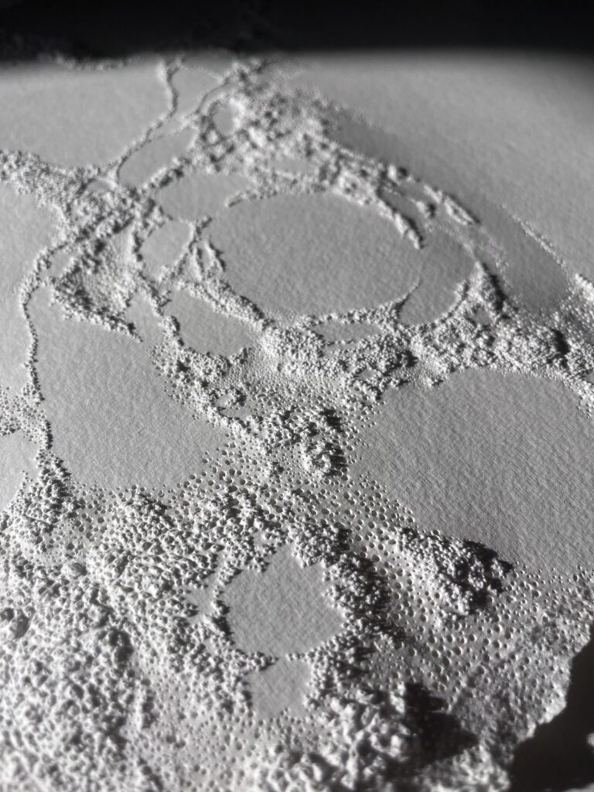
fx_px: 595
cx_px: 297
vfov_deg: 67.3
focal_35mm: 26
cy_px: 396
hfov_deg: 53.1
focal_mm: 5.1
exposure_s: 1/5319
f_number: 1.6
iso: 50
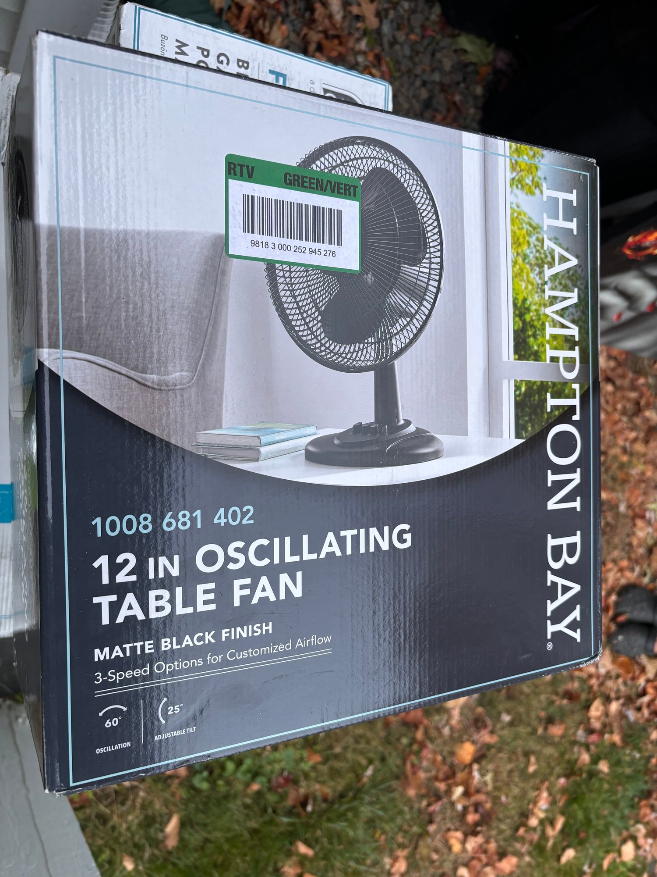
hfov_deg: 53.1
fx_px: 658
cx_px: 328
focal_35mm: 26
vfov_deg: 67.3
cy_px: 438
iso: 125
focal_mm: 5.96
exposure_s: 1/93
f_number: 1.6
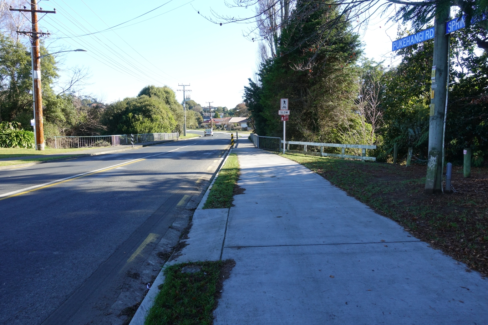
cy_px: 162
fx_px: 325
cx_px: 244
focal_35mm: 24
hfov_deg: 73.7
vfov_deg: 53.1
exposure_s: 1/100
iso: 125
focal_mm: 8.8
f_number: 5.6
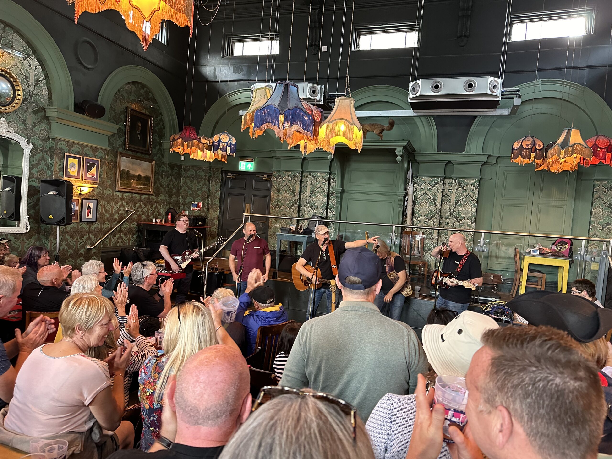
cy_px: 230
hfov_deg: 71.6
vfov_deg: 56.8
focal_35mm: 24
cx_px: 306
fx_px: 424
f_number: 1.78
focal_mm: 6.86
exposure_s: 1/50
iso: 500
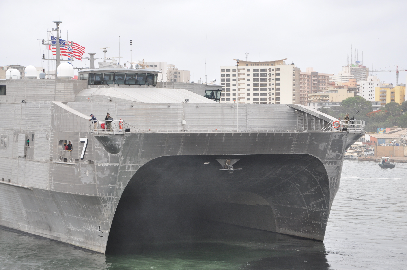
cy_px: 135
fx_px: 1050
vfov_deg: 14.7
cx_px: 204
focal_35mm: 93
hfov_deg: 21.9
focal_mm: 62
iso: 320
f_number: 10
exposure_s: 1/200
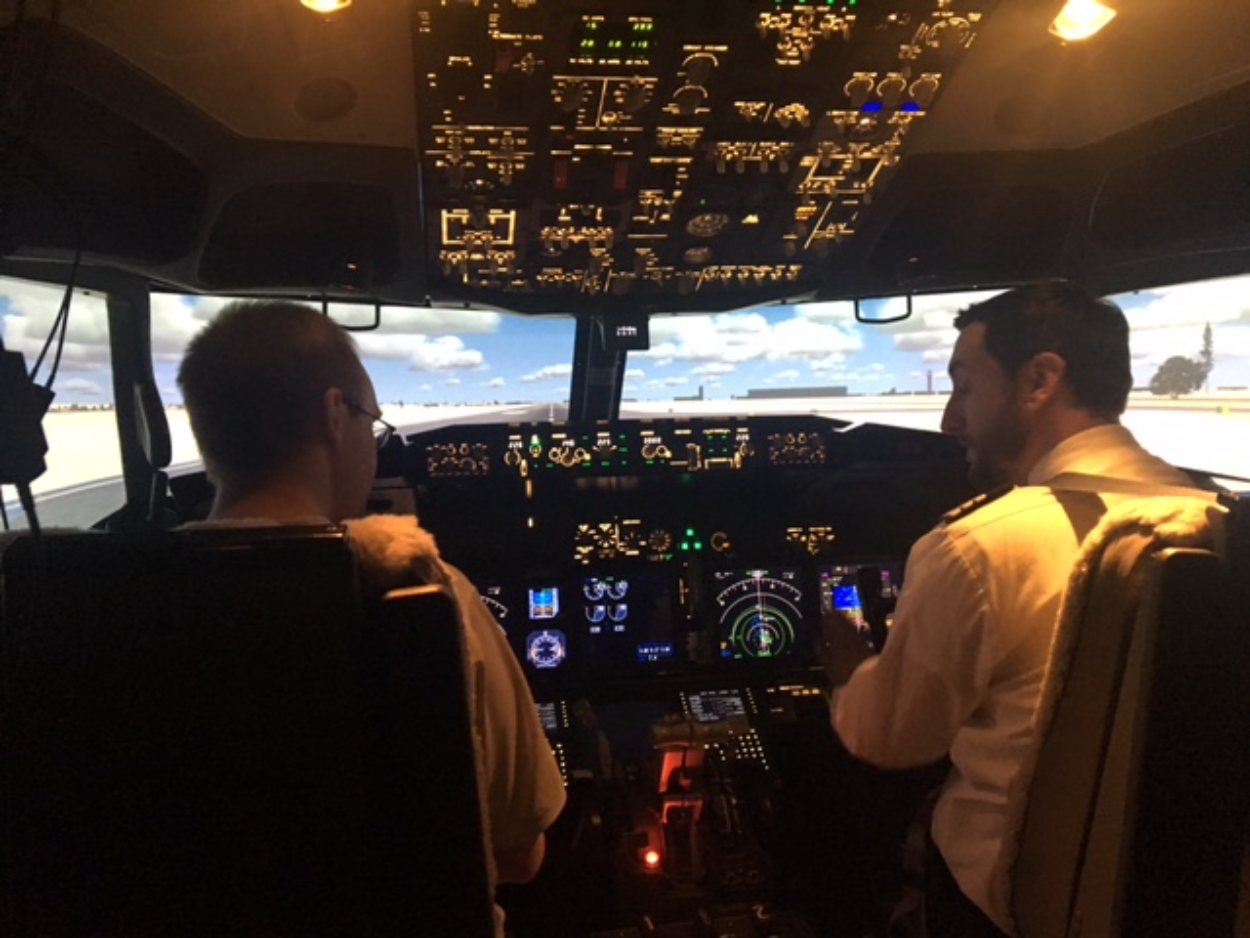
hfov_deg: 61.7
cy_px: 469
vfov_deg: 48.2
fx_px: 1047
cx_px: 625
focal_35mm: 29
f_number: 2.2
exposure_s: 1/17
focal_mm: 4.15
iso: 200
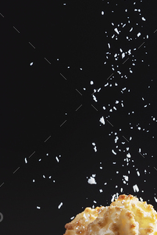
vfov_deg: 6.7
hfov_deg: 4.5
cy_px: 211
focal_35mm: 308
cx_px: 83
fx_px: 2012
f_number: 10
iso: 200
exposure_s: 1/160
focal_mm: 105
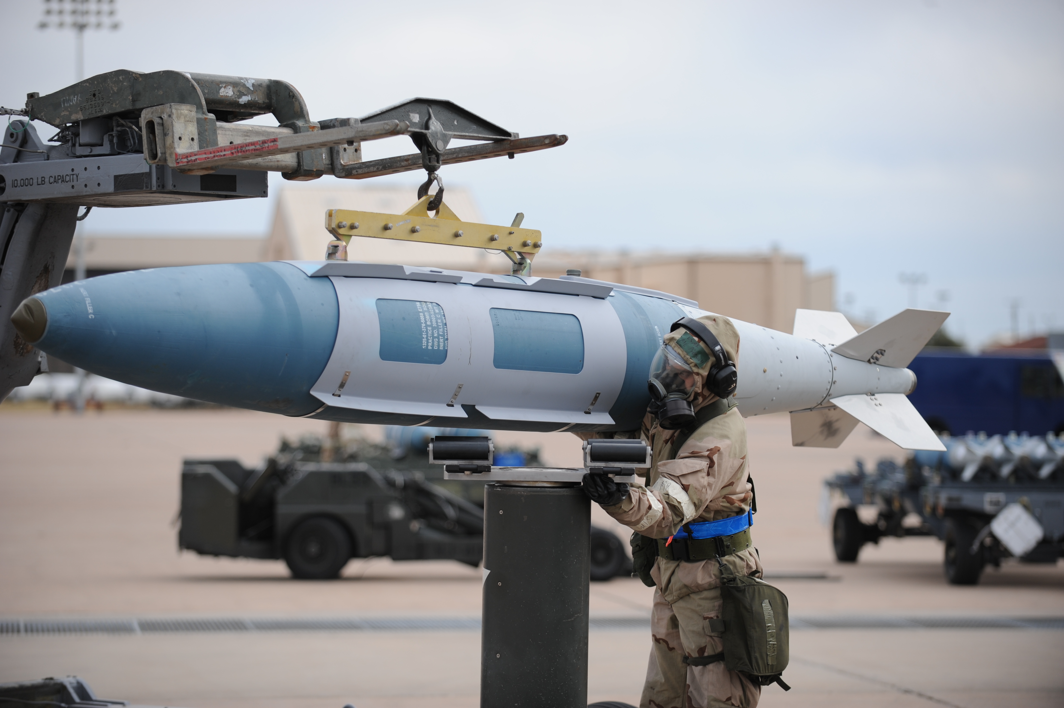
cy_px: 354
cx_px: 532
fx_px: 3544
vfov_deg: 11.4
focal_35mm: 120
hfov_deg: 17.1
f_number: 2.8
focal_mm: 120
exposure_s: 1/2000
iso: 200
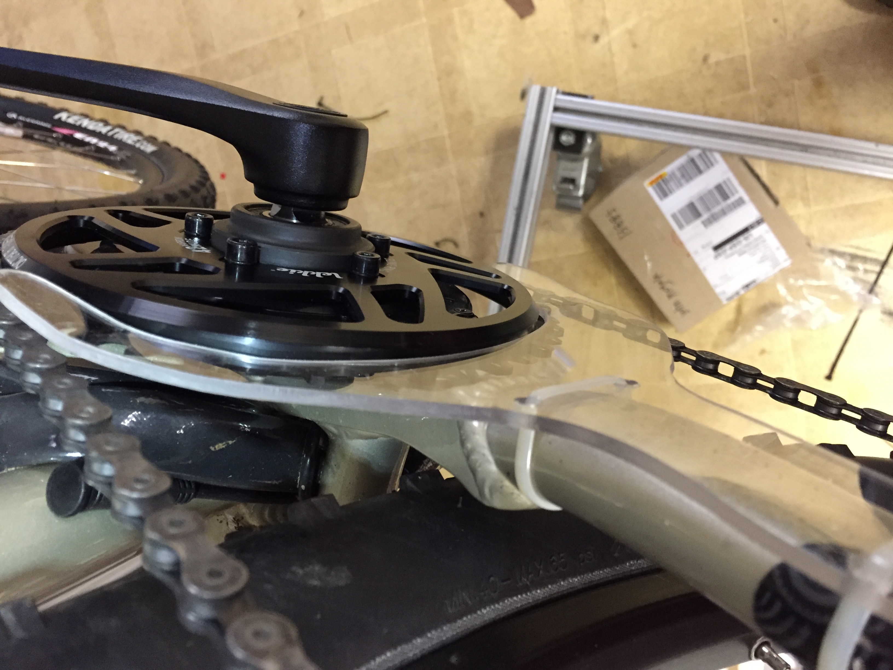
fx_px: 748
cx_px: 446
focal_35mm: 29
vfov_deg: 48.2
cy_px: 335
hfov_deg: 61.7
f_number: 2.2
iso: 320
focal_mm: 4.15
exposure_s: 1/15
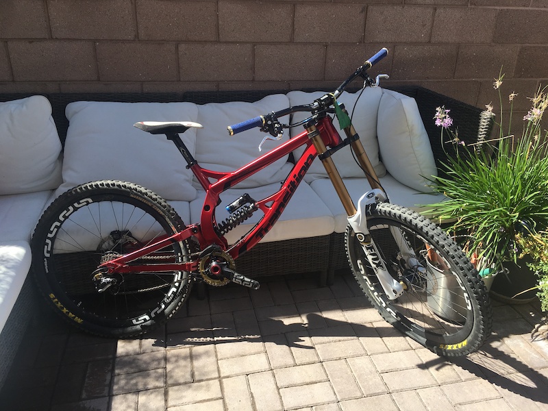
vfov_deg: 48.2
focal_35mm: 29
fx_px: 459
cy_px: 206
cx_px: 274
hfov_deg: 61.7
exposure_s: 1/668
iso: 25
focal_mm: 4.15
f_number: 2.2
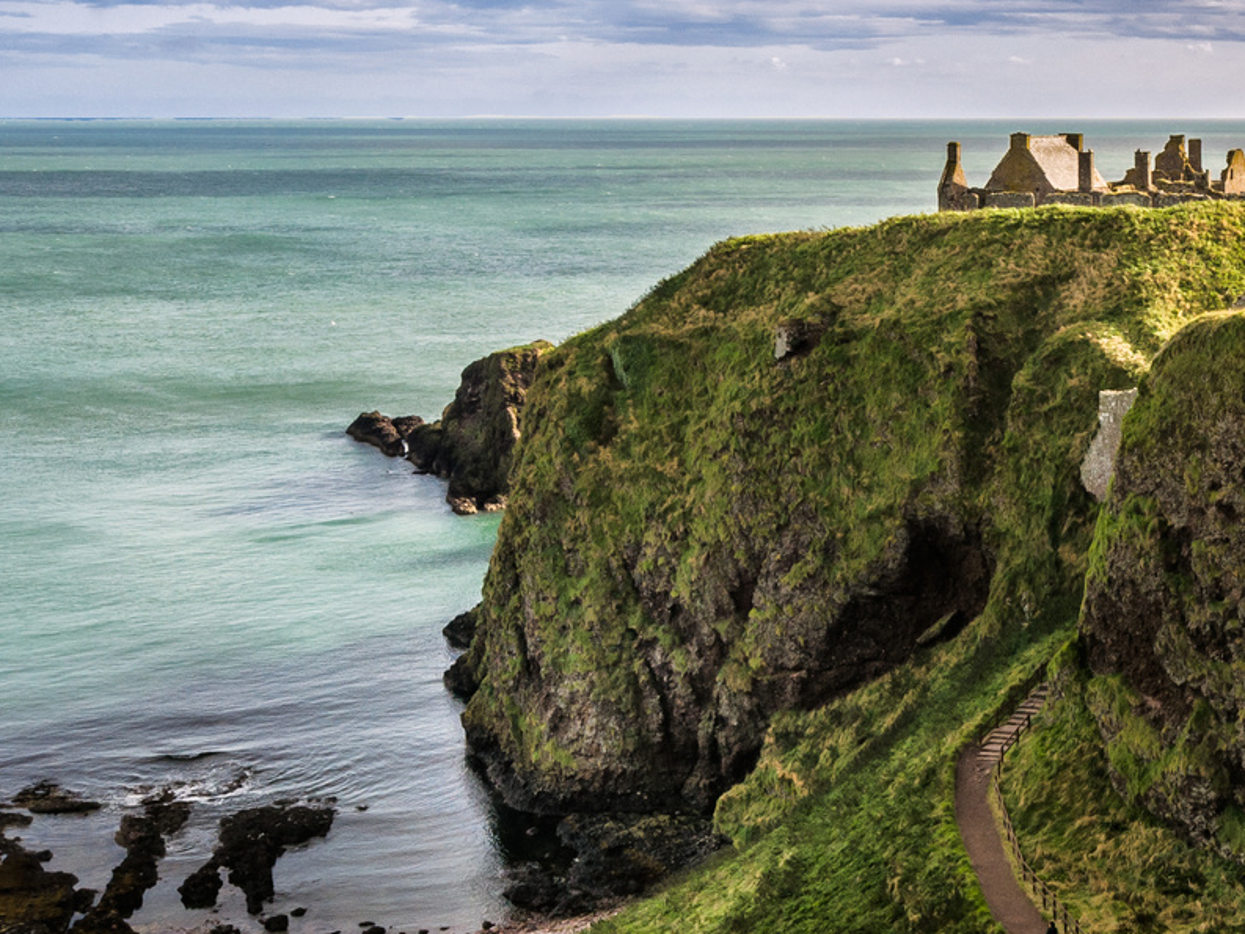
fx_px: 2338
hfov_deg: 28.0
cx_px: 1247
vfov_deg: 22.6
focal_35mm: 65
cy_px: 369
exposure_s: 1/30
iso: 100
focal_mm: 22
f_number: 13
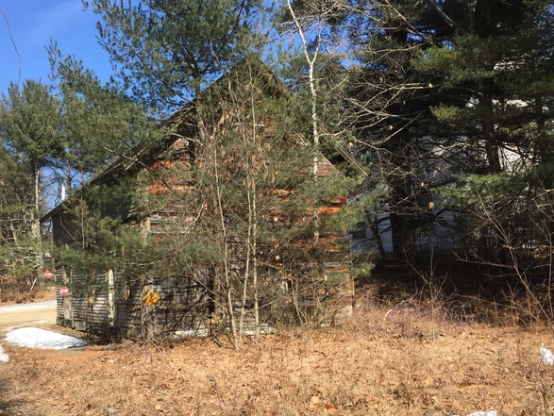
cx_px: 228
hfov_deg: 44.6
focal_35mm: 42
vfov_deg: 34.1
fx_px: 673
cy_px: 272
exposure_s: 1/1130
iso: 32
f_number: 2.2
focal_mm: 4.15
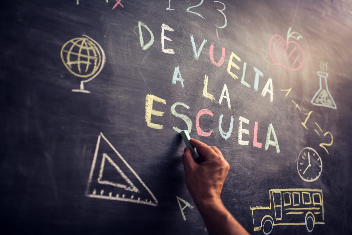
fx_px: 342
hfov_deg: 54.4
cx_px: 176
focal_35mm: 35
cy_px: 118
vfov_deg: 37.9
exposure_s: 1/250
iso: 100
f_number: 1.8
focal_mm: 35
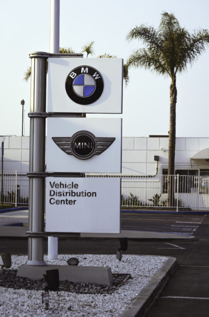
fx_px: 919
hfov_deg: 13.0
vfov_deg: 19.5
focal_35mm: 105
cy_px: 158
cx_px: 104
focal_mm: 70
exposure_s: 1/1000
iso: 400
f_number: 4.5
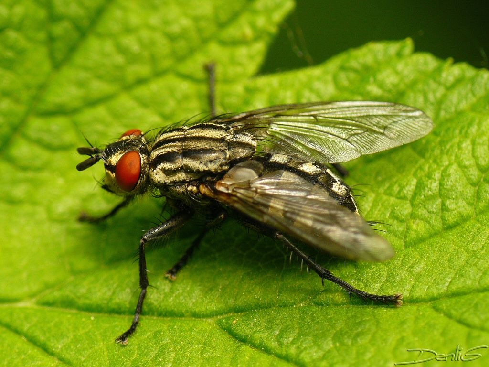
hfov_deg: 11.8
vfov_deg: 8.8
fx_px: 2373
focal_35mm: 168
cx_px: 244
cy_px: 184
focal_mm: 28
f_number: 4
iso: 100
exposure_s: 1/200
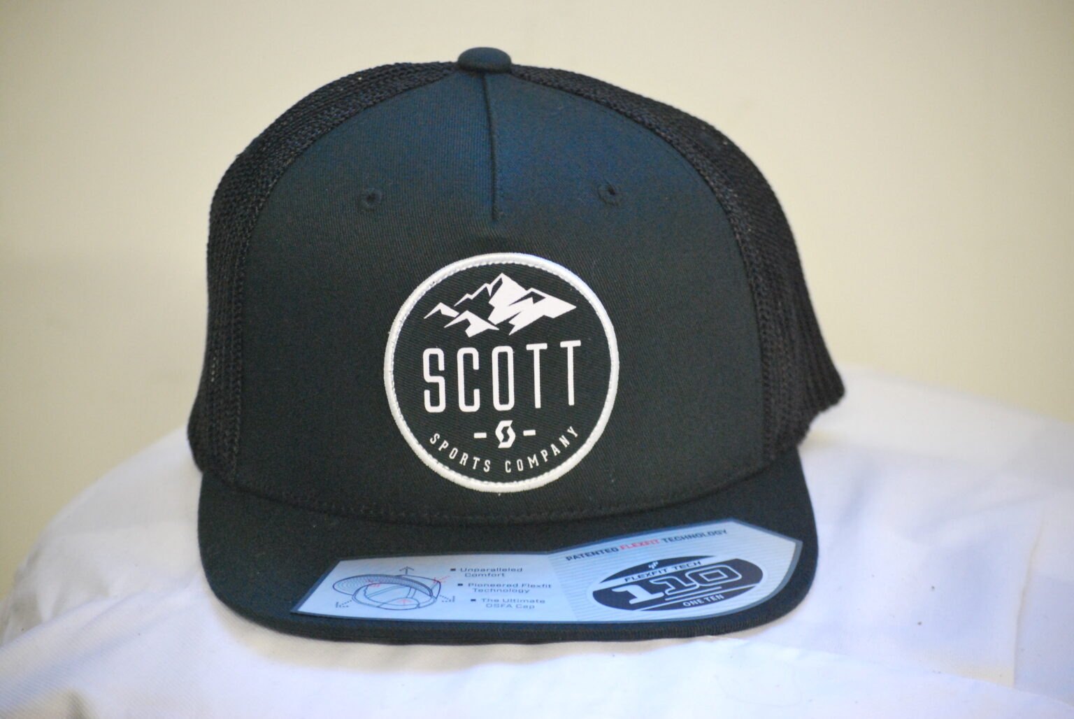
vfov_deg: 11.2
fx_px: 3674
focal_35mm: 123
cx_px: 537
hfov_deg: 16.6
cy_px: 360
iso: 1600
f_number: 4.5
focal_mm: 82
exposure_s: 1/40
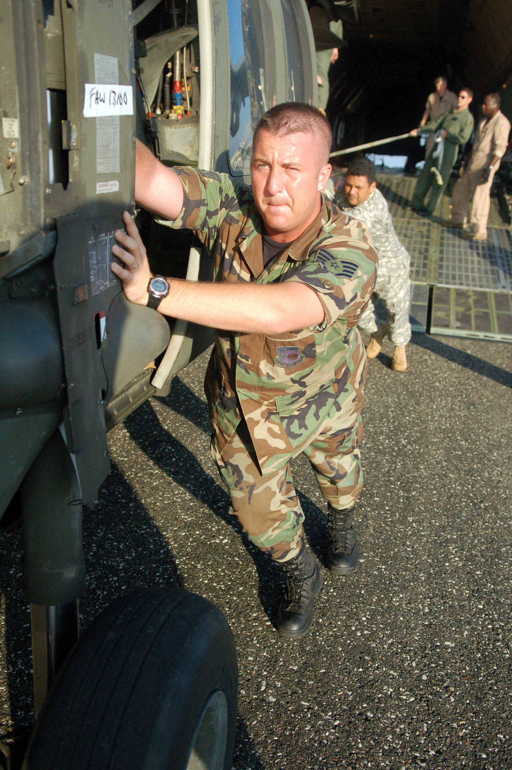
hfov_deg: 38.3
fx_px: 737
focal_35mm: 34
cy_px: 385
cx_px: 256
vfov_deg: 55.1
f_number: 4
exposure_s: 1/4000
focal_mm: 23
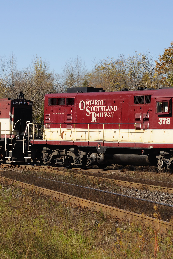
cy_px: 118
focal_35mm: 123
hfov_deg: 11.1
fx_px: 887
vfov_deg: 16.7
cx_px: 78
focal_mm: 50
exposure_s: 1/800
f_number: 6.3
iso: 200
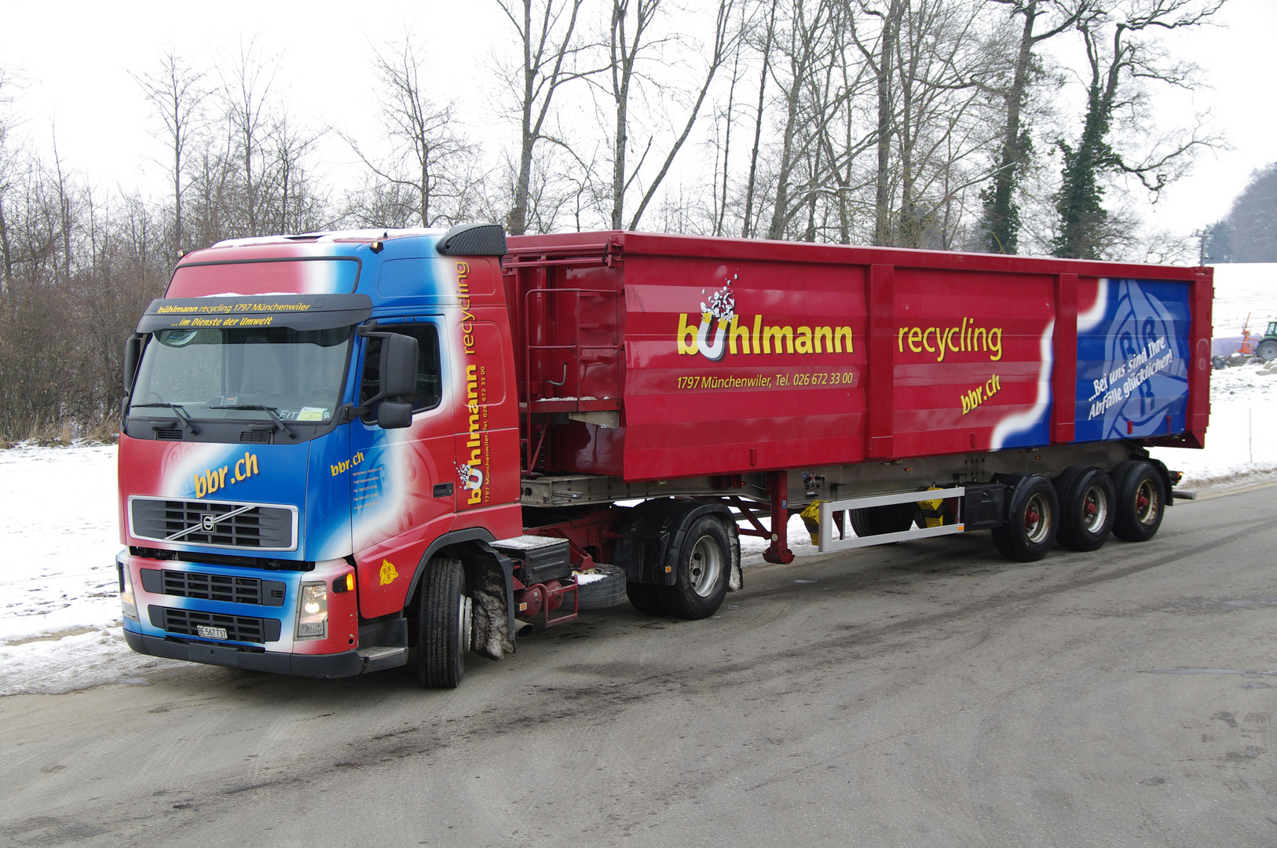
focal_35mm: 43
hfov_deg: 45.5
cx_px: 638
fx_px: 1523
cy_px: 424
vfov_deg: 31.1
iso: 200
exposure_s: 1/200
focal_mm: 29
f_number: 4.5
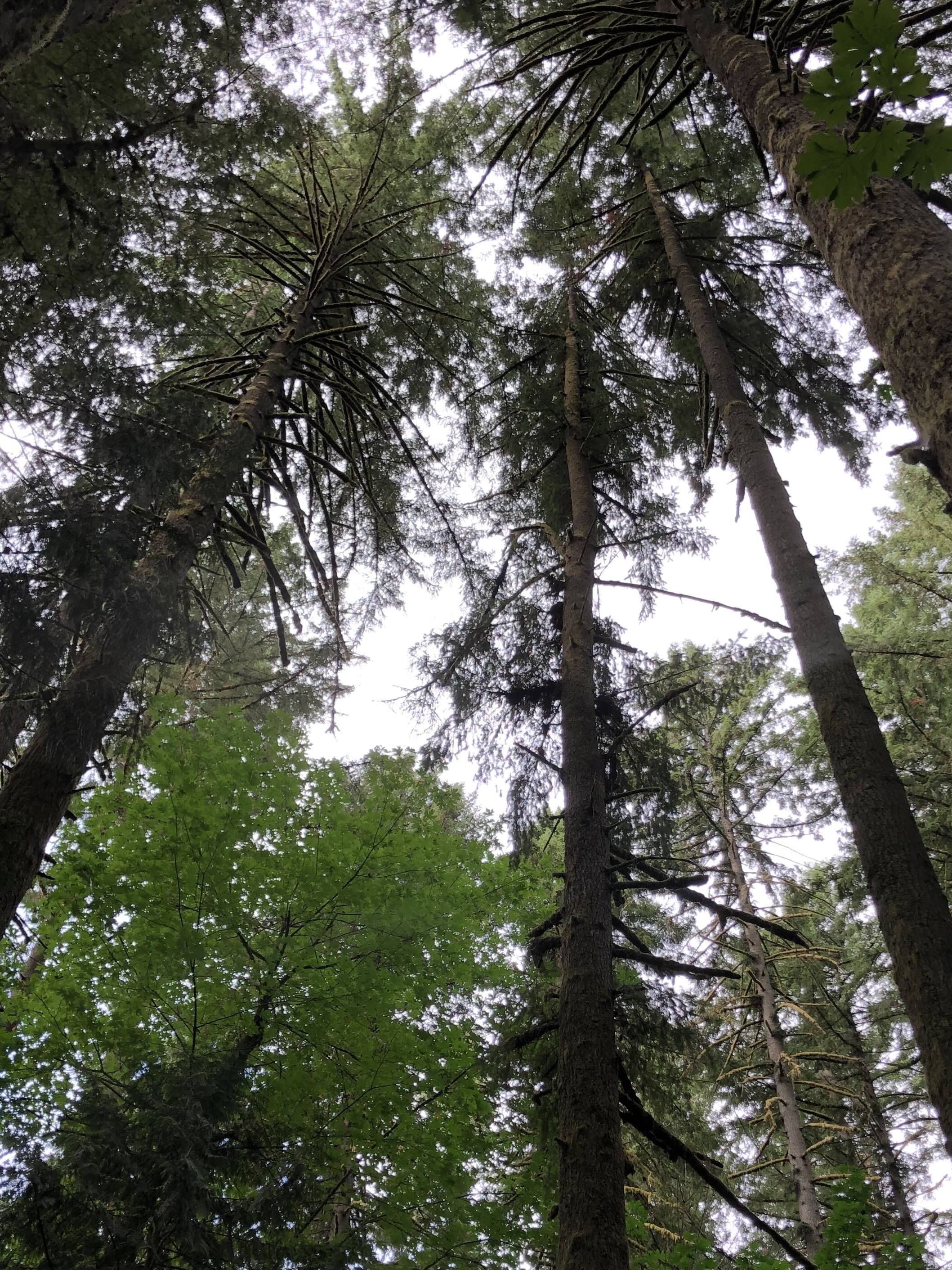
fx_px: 1467
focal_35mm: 40
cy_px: 785
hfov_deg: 35.9
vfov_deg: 46.4
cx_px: 515
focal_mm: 3.99
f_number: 1.8
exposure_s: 1/120
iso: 32
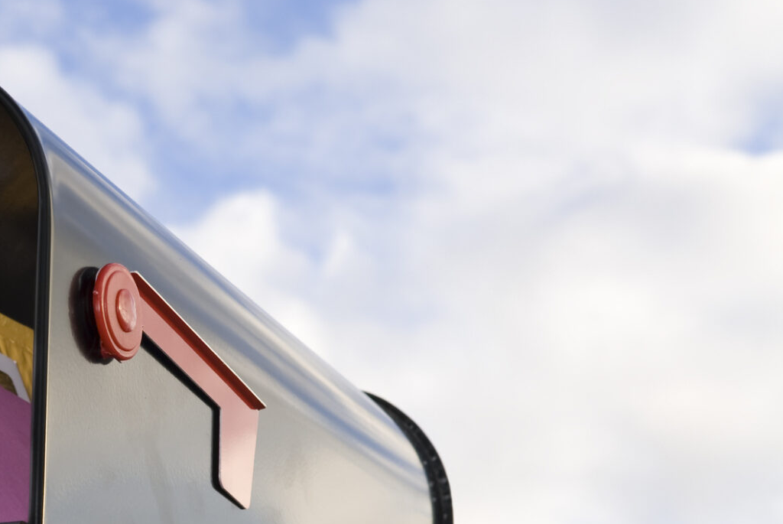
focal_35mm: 96
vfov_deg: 14.2
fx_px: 2090
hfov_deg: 20.6
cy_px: 421
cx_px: 23
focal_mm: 32
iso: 100
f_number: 5
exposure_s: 1/125
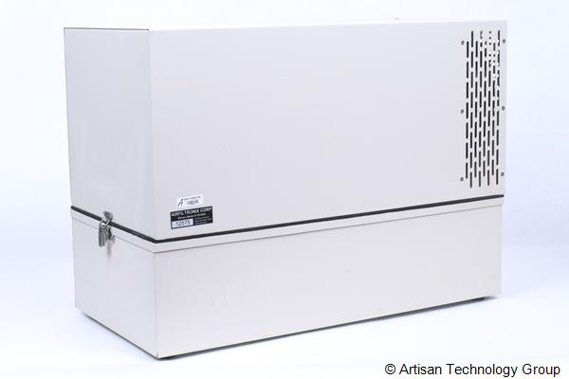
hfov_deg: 53.1
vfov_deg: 36.9
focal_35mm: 36
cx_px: 284
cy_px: 190
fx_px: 569
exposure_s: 1/200
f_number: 14
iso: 200
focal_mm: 24
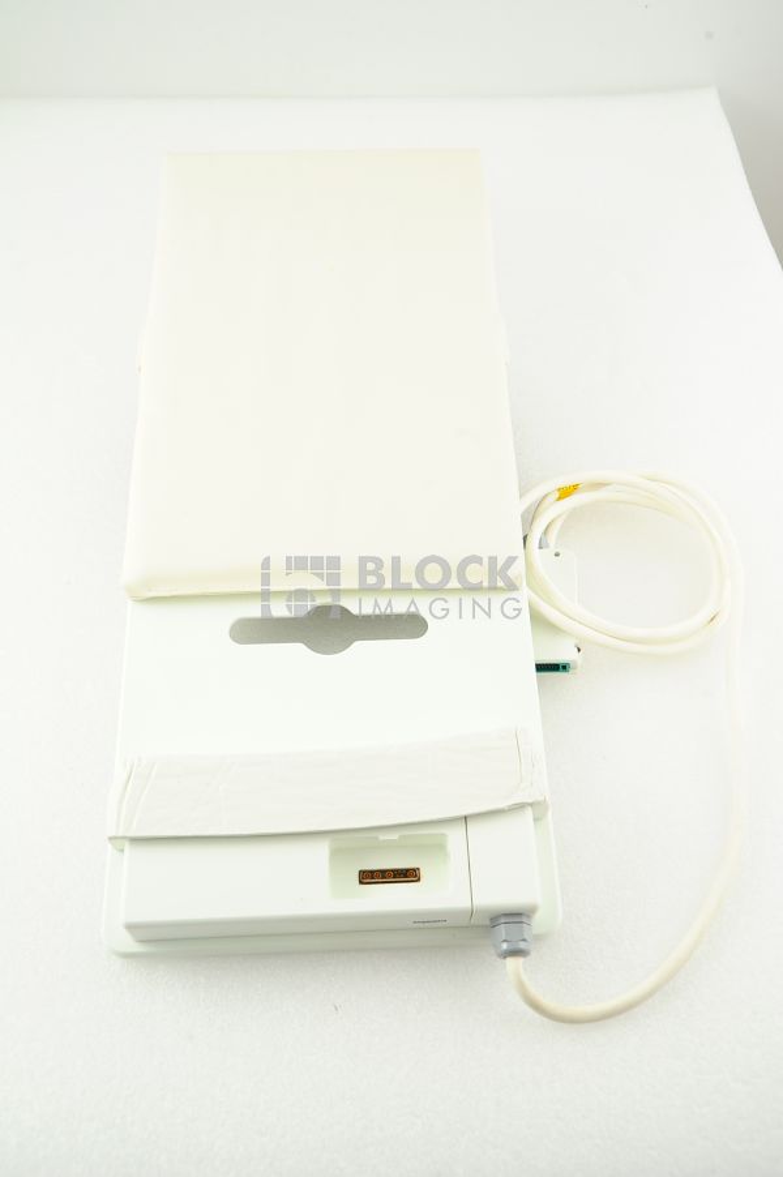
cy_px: 588
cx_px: 392
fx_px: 1242
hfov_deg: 35.0
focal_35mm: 38
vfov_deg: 50.7
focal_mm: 38
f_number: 8
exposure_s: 1/100
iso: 800
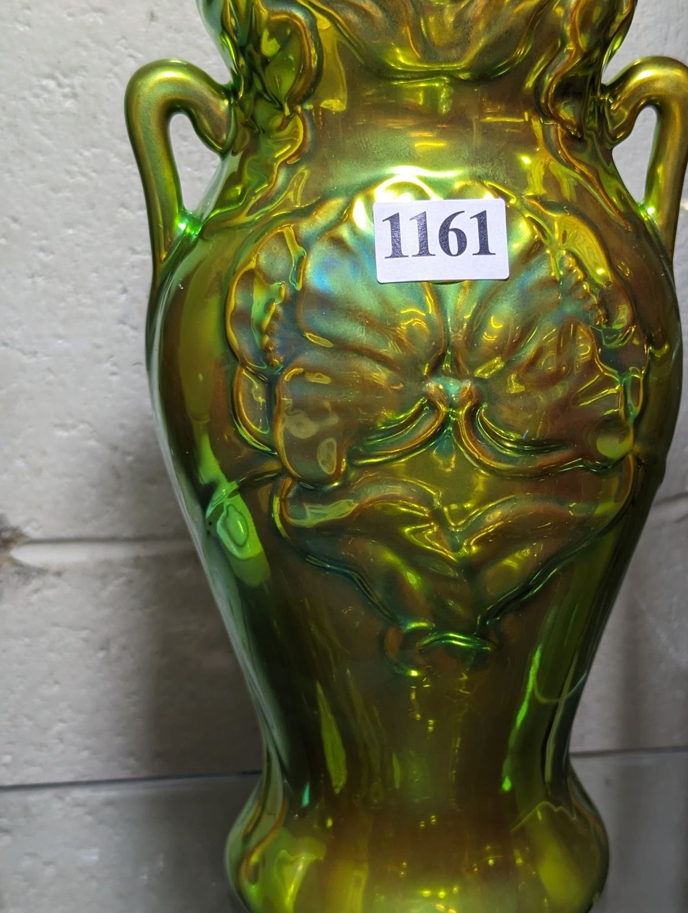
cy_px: 452
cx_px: 457
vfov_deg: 30.2
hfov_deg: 22.9
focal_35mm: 64
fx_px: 1692
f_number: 1.85
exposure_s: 1/99.9
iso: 42
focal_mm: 6.81
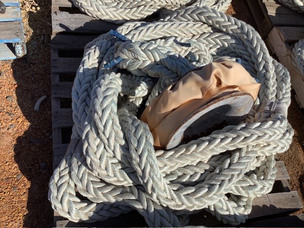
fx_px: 272
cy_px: 114
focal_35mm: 31
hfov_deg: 58.4
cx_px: 152
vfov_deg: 45.4
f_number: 2.4
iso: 25
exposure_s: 1/2469
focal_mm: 3.3
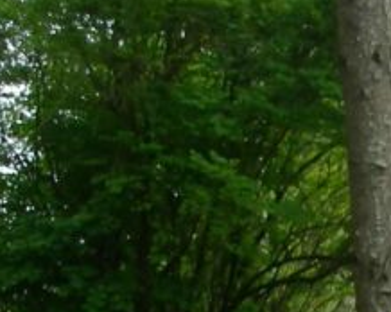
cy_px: 617
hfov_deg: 10.4
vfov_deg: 8.8
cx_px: 888
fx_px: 1908
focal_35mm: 165
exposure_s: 1/107
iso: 64
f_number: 4.3
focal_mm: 7.5
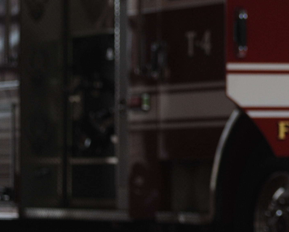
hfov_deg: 7.9
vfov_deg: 6.4
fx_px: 2062
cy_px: -31
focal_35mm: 241
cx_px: 382
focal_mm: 86
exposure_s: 1/500
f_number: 3.2
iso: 800
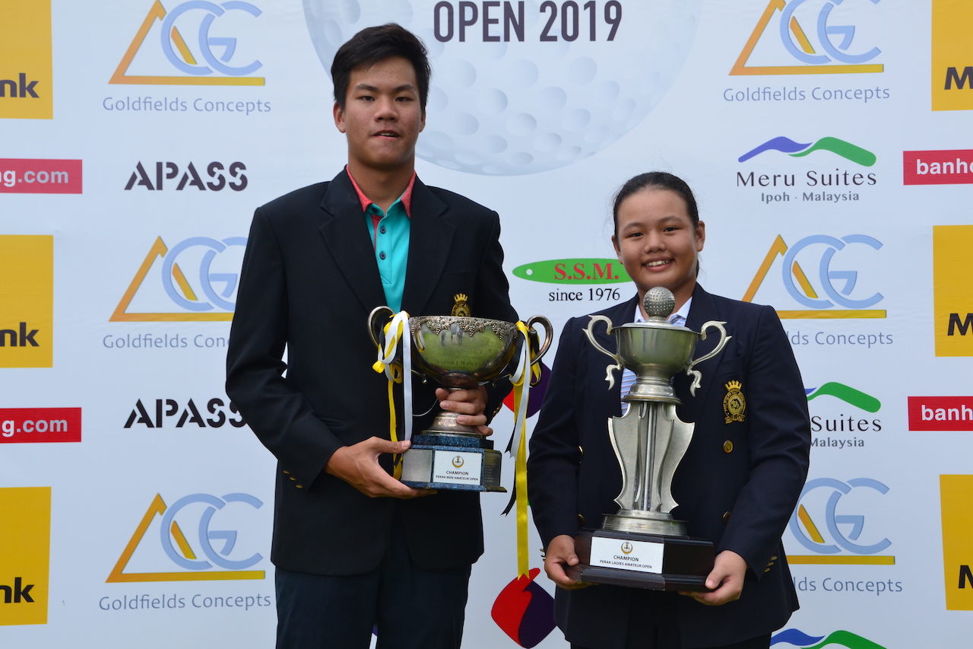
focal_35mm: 54
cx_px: 486
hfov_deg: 36.9
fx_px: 1459
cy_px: 324
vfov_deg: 25.1
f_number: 10
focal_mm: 36
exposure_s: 1/250
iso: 400
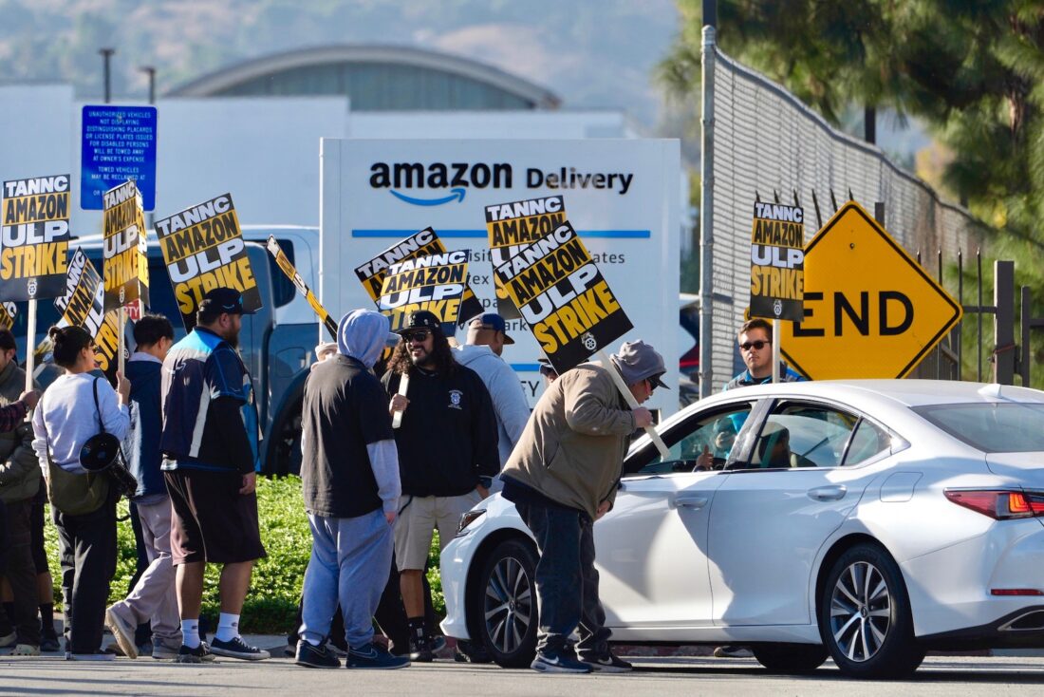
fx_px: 11602
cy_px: 348
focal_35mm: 400
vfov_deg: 3.4
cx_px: 522
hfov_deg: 5.2
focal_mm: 400
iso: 250
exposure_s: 1/400
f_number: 8
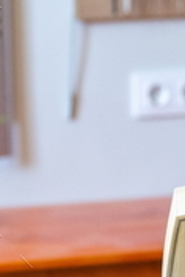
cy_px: -124
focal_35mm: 248
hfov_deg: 5.5
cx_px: 345
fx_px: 1908
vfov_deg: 8.1
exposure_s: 1/200
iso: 1600
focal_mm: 50
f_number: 3.2
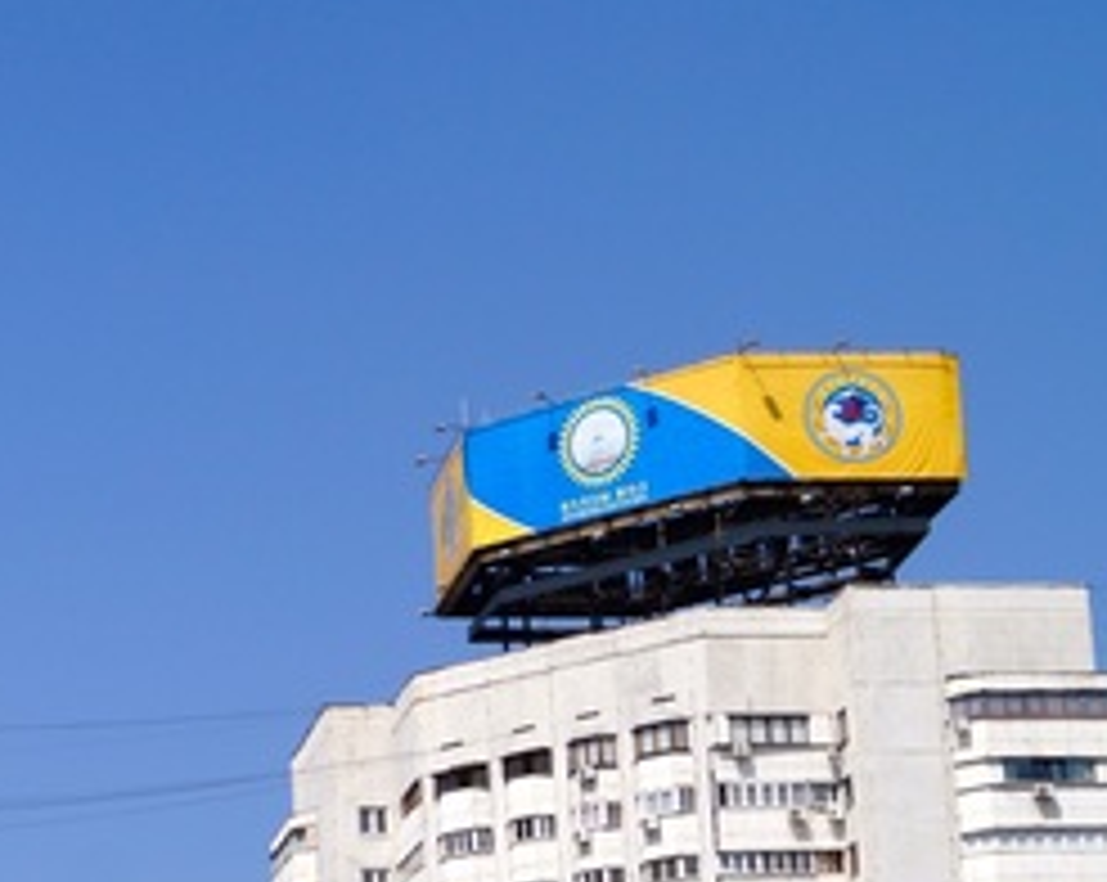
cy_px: 896
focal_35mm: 110
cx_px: -248
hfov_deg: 16.7
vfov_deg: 13.8
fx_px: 3598
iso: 100
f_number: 10
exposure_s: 1/320
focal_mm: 24
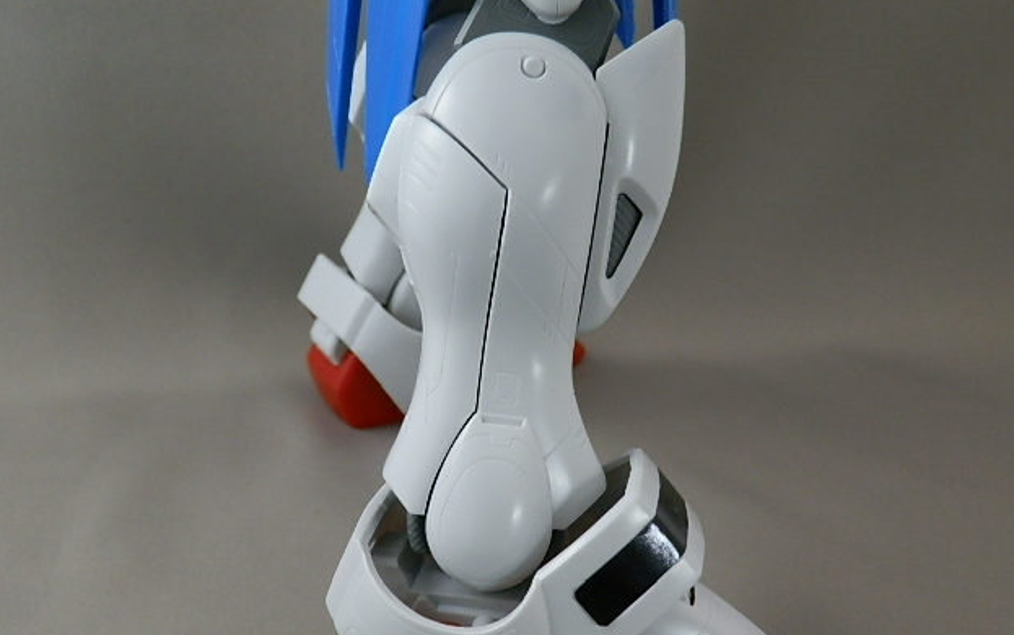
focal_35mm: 37
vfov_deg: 34.3
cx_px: 503
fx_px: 1023
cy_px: 386
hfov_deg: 52.7
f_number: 3.5
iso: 200
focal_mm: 6.17
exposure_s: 1/10
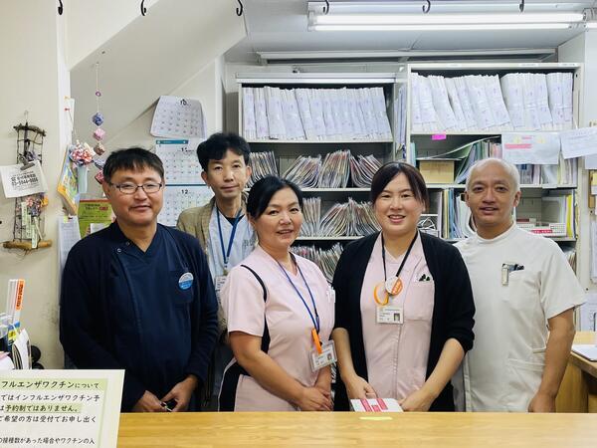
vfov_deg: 53.1
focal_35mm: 26
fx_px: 448
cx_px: 298
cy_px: 224
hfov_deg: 67.3
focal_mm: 4.2
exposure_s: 1/100
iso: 100
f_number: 1.6
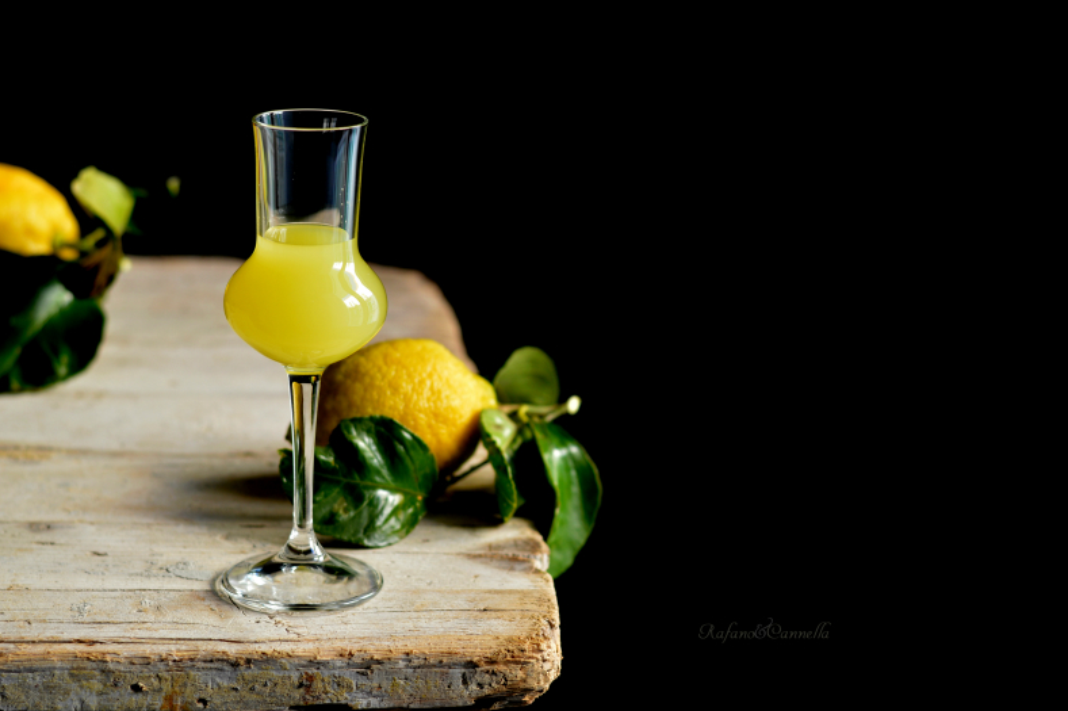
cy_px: 359
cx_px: 536
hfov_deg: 26.7
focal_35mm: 76
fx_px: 2253
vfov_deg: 17.9
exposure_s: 1/30
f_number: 3.5
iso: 100
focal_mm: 50
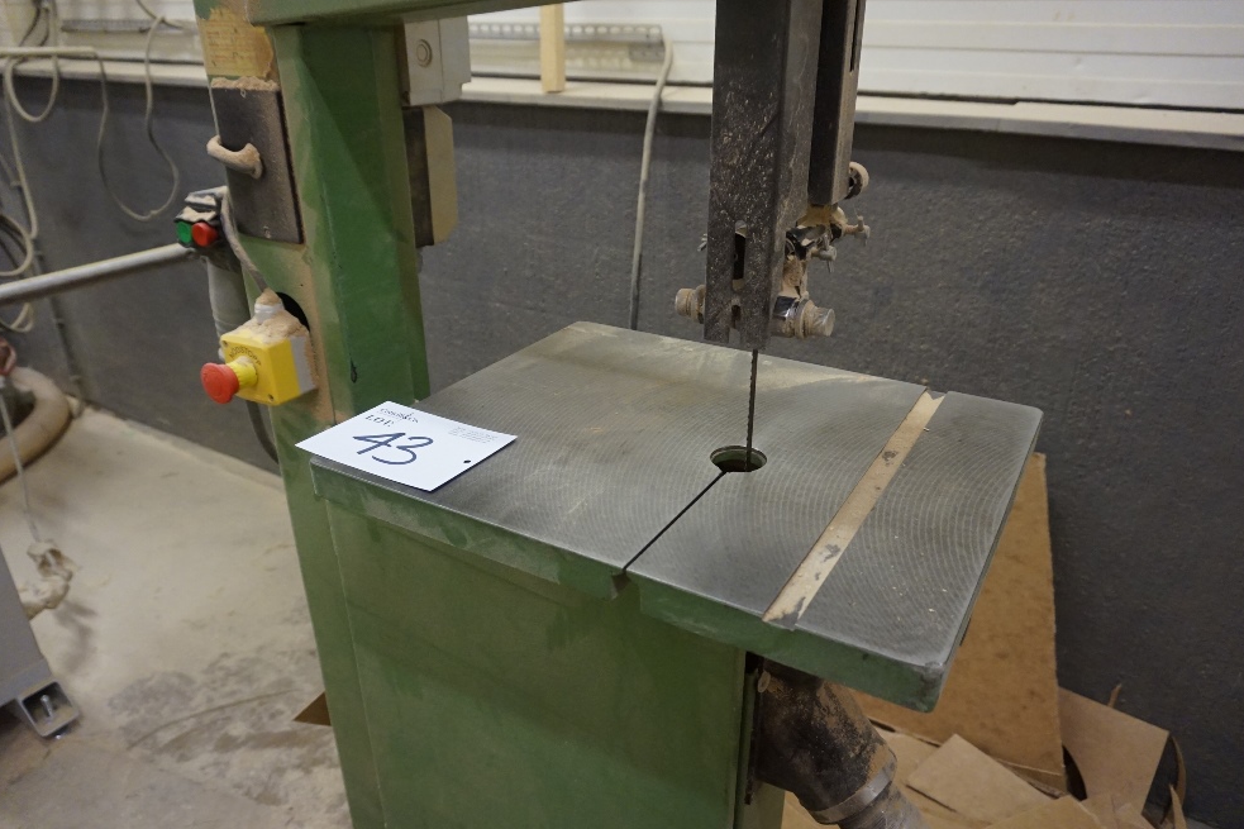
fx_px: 864
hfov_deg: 71.5
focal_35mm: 25
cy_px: 431
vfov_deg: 51.3
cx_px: 635
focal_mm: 16
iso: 2500
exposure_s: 1/160
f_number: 3.5
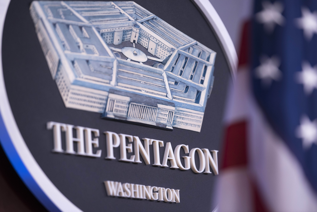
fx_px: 1453
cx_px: 158
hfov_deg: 12.4
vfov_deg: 8.3
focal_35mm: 165
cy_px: 106
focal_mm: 165
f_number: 3.2
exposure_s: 1/800
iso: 2500
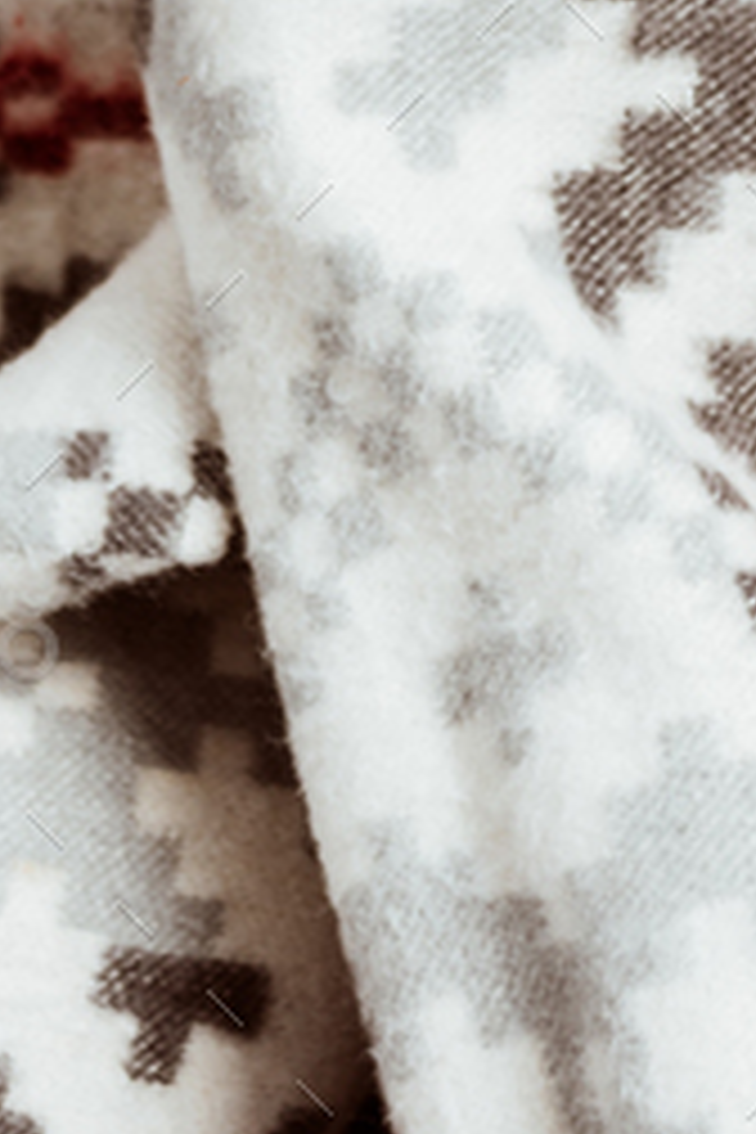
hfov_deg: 5.6
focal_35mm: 246
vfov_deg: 8.1
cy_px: -738
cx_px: 518
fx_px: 7748
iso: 100
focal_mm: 70
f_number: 5
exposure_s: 1/200
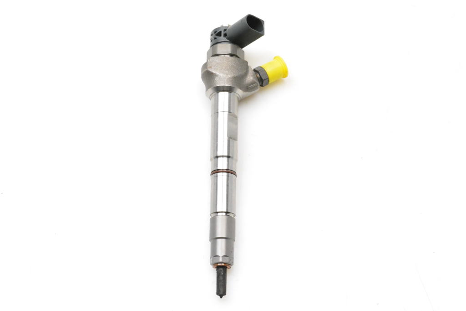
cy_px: 156
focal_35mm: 52
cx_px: 233
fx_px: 679
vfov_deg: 25.7
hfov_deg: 37.9
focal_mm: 35
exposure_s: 1/320
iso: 6400
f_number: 9
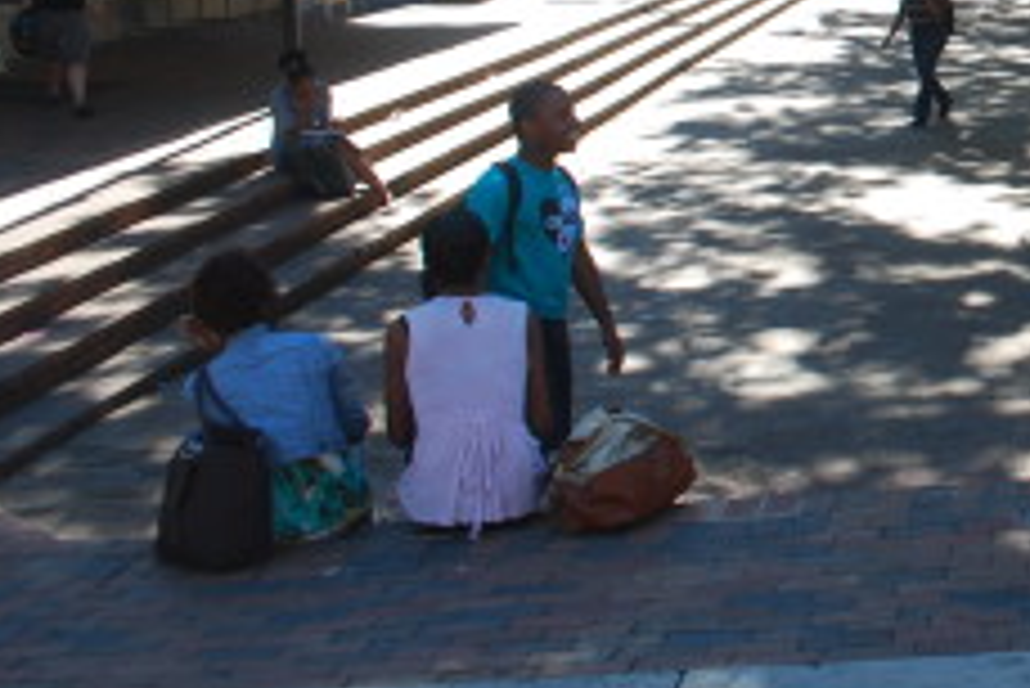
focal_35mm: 69
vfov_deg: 19.2
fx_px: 1975
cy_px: -13
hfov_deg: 25.5
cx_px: 1302
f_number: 6.3
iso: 100
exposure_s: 1/160
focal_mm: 18
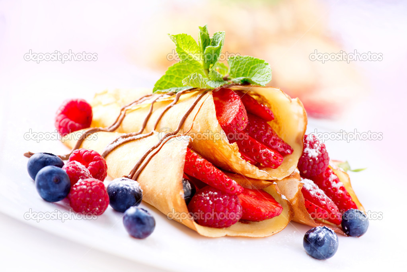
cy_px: 136
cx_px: 204
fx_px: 1188
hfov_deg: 19.4
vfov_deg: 13.1
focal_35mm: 105
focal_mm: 105
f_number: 10
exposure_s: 1/125
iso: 64
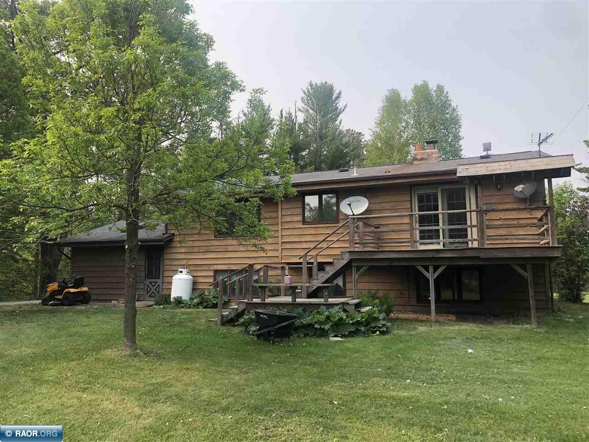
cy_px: 221
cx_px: 294
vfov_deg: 49.7
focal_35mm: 28
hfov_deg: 63.4
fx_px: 476
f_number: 1.8
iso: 20
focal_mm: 3.99
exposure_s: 1/813
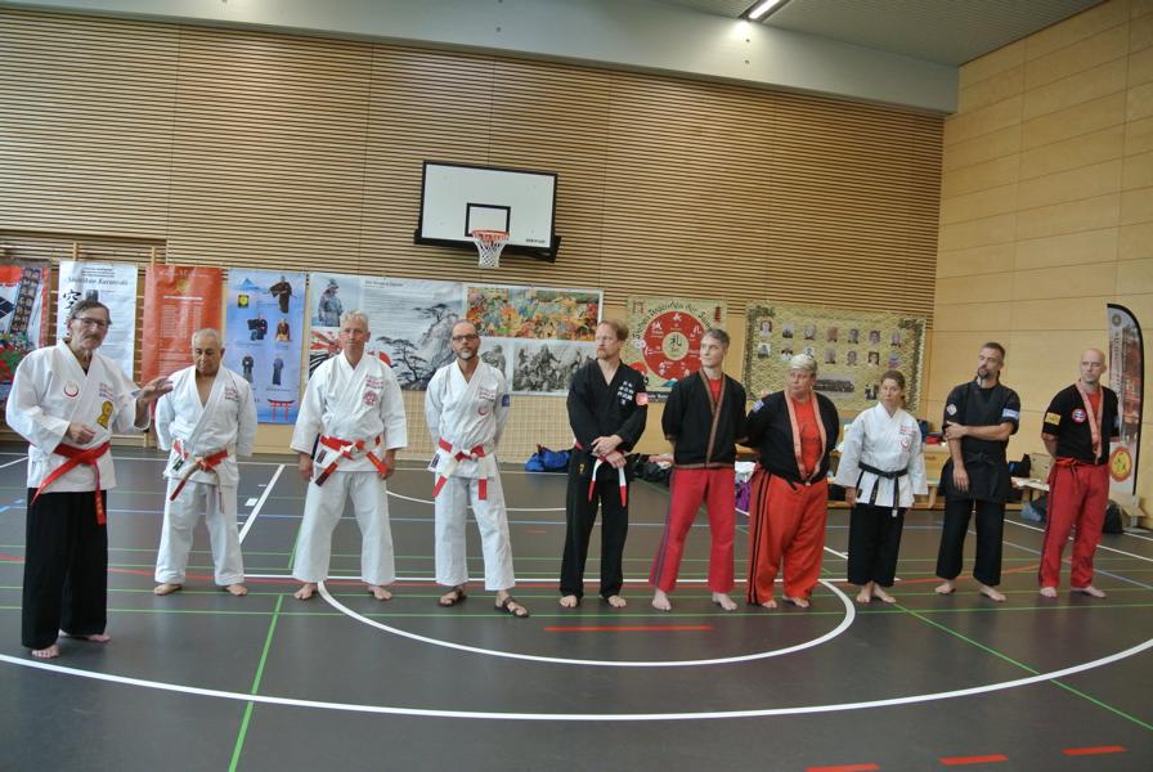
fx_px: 930
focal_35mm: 29
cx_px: 576
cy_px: 386
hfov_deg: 63.6
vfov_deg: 45.1
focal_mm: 11
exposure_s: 1/125
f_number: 3.5
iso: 500
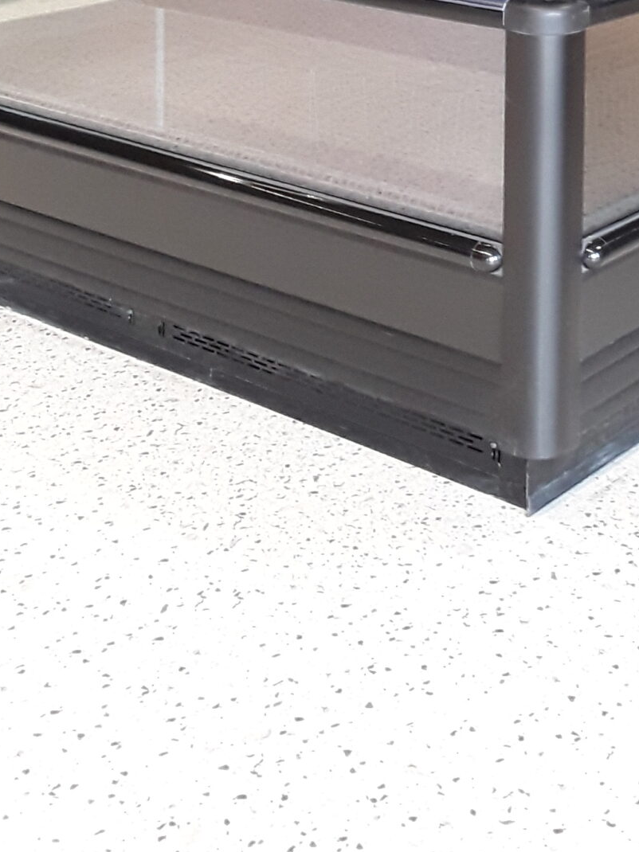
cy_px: -140
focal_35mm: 67
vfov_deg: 26.2
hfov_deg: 21.4
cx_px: 574
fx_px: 1650
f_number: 1.9
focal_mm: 2.91
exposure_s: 1/50
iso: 125
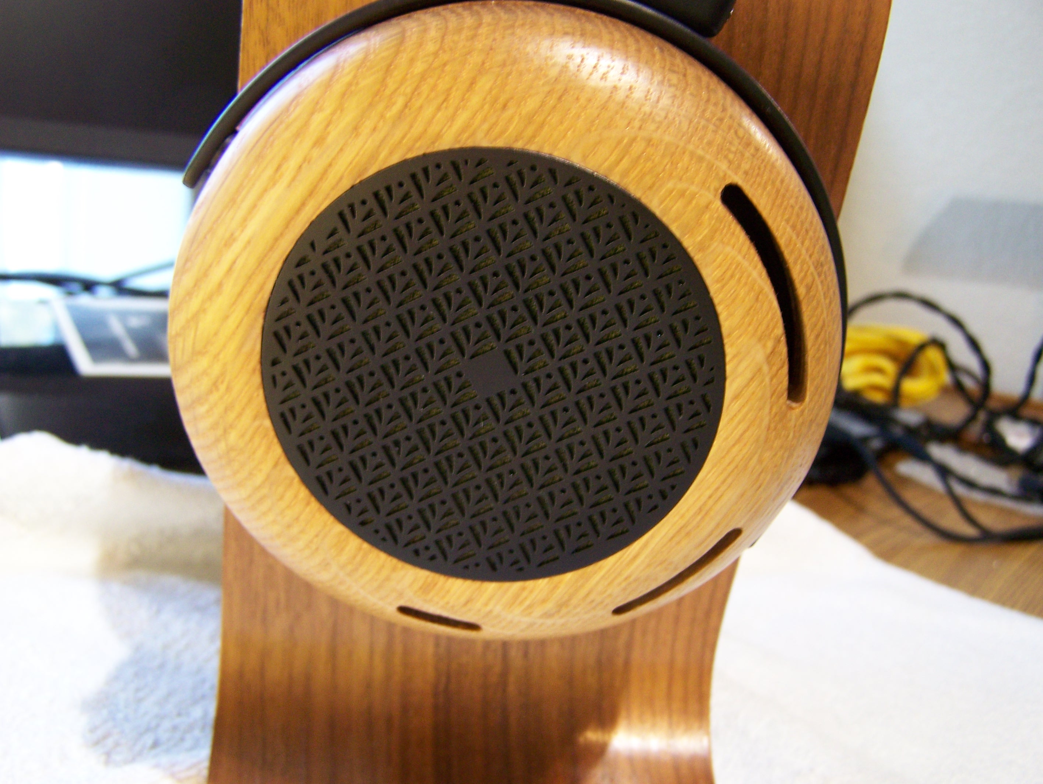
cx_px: 522
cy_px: 392
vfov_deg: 37.8
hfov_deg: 48.9
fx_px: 1146
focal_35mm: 38
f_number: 2.8
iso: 200
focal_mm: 6.3
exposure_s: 1/8
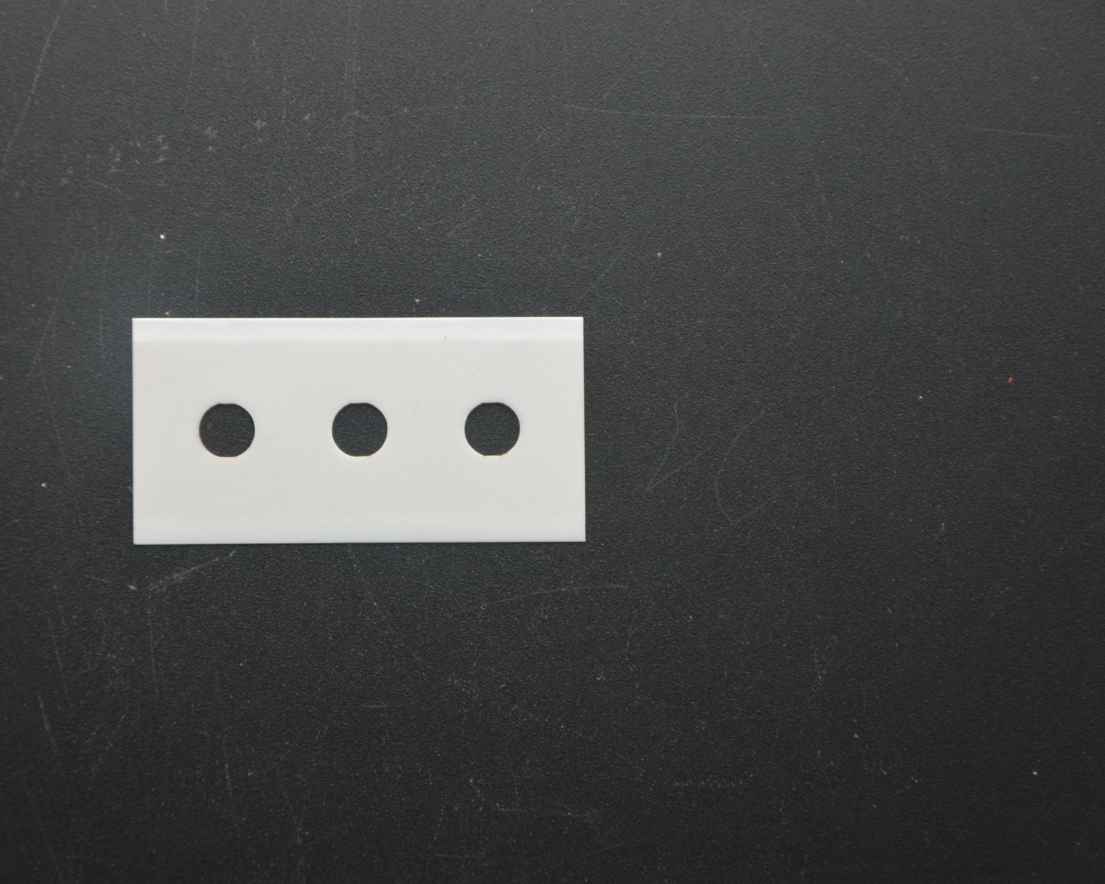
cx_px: 465
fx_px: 5004
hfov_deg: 12.6
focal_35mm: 153
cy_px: 443
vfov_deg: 10.1
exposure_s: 1/80
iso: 400
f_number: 5.6
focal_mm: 90
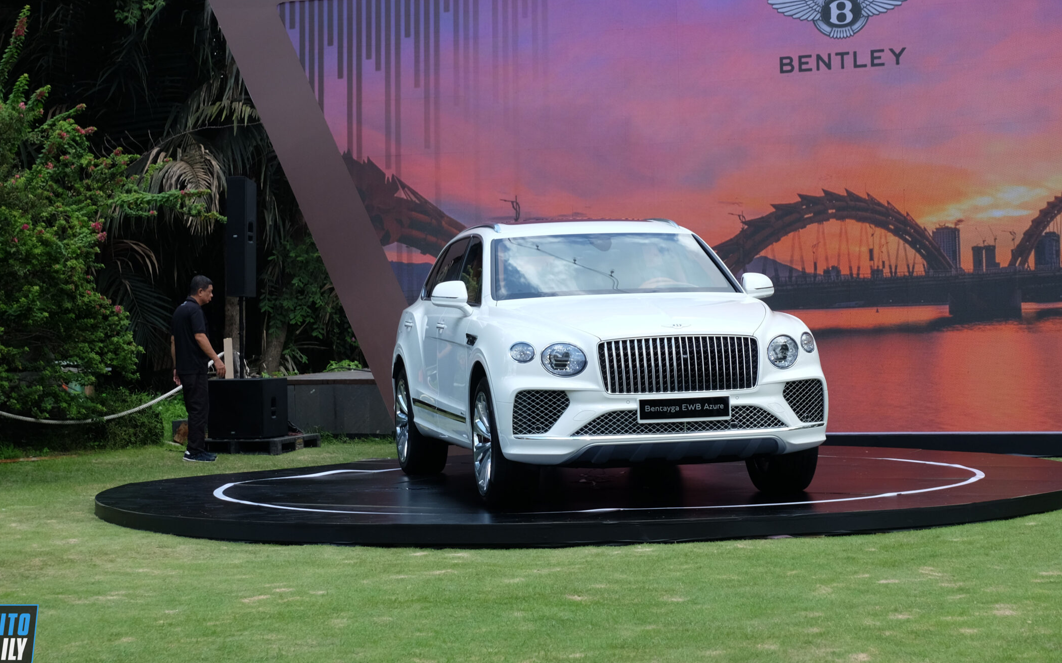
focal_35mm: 84
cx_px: 609
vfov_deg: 15.5
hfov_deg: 24.6
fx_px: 2431
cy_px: 242
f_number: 5.6
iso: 200
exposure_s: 1/240
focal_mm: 45
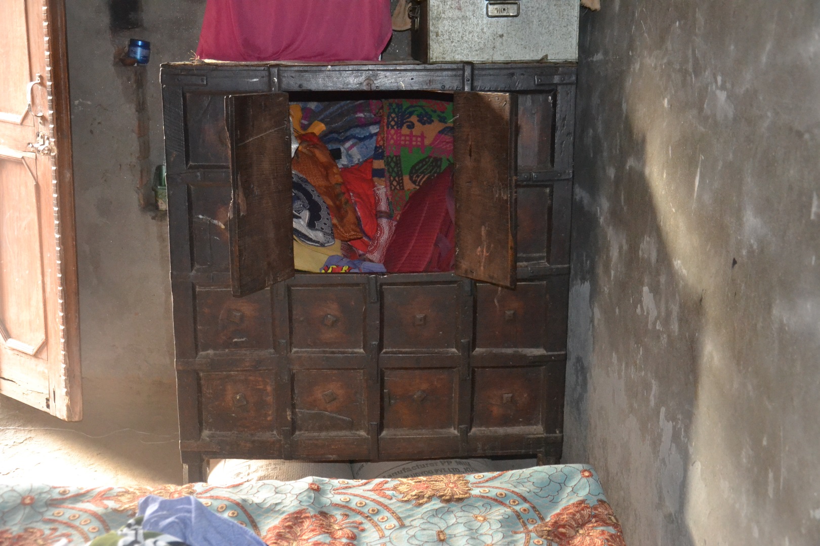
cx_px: 410
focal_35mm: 42
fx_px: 957
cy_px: 273
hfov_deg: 46.4
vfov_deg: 31.9
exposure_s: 1/60
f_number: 4
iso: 3200
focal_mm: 28
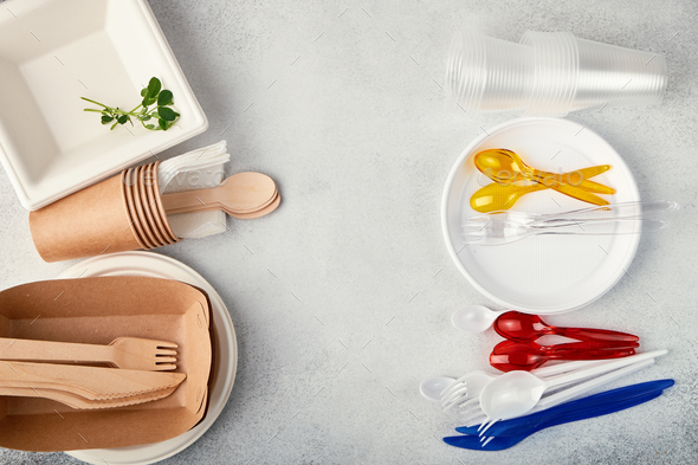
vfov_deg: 21.2
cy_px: 232
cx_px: 349
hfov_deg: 31.4
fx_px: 1240
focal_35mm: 64
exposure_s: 1/180
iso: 200
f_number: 9
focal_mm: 42.5
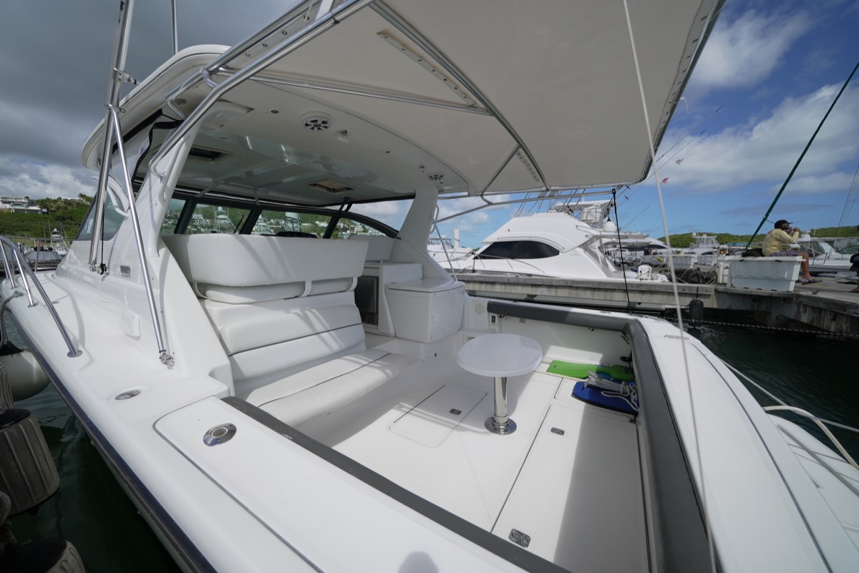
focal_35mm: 12
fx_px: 286
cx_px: 430
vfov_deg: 90.1
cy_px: 286
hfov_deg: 112.6
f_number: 4
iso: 80
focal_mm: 12
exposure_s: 1/1250
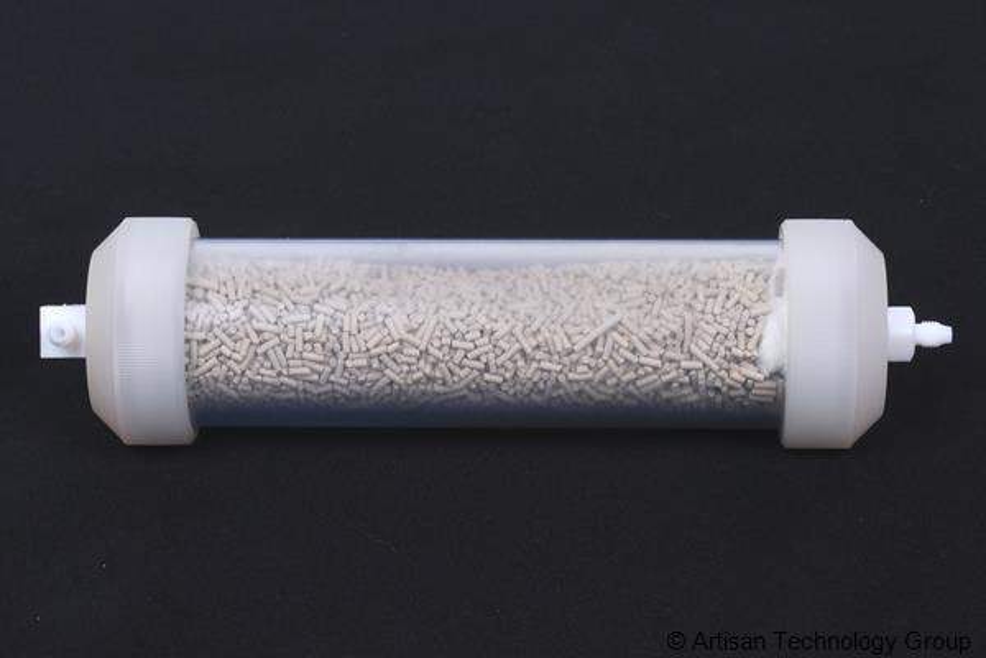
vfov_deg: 20.3
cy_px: 329
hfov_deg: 30.1
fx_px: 1835
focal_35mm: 67
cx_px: 493
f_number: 18
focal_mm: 45
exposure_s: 1/200
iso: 200
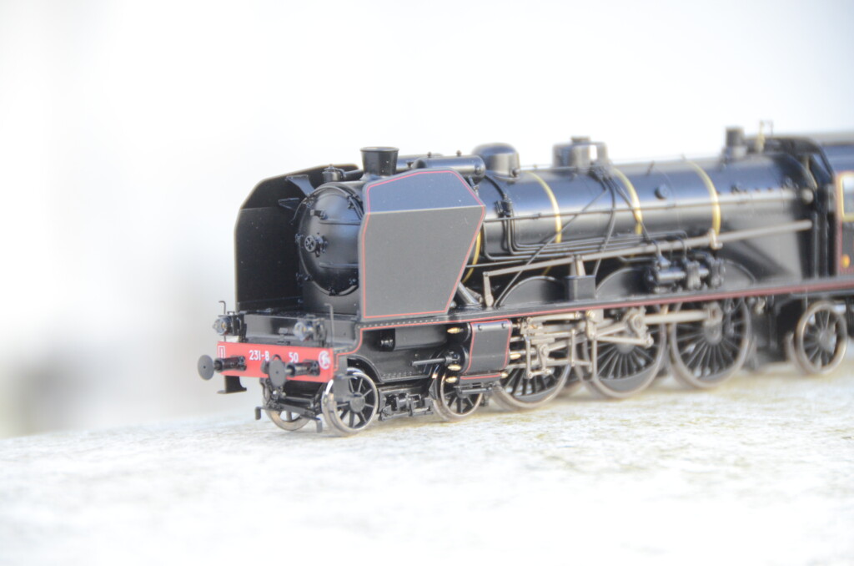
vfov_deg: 4.6
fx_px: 7101
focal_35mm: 300
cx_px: 427
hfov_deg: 6.9
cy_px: 283
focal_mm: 200
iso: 1600
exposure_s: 1/320
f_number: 5.6
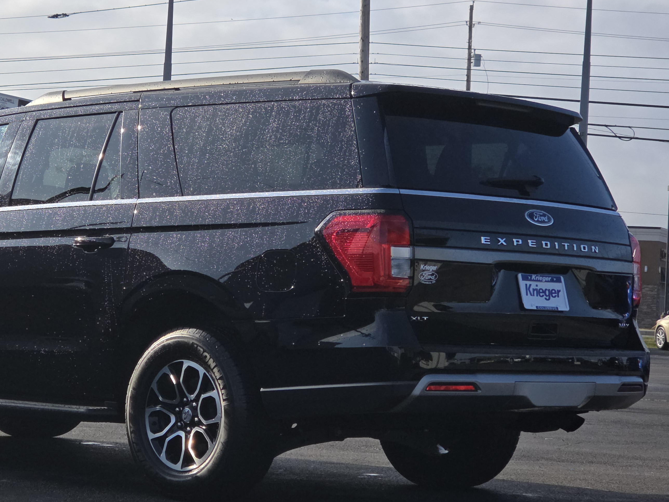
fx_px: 2068
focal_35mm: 107
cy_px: 207
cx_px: 199
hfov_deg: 18.3
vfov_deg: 13.8
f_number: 2.4
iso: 25
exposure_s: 1/1300
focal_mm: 7
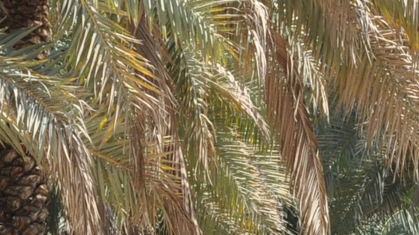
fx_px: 5366
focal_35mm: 483
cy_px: 141
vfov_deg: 2.5
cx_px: 474
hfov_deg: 4.5
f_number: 13
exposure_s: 1/160
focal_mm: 50
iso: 200
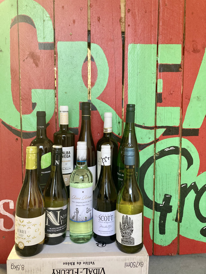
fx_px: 222
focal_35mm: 28
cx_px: 103
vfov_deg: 63.4
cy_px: 137
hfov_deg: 49.7
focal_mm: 3.99
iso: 320
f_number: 1.8
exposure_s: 1/50
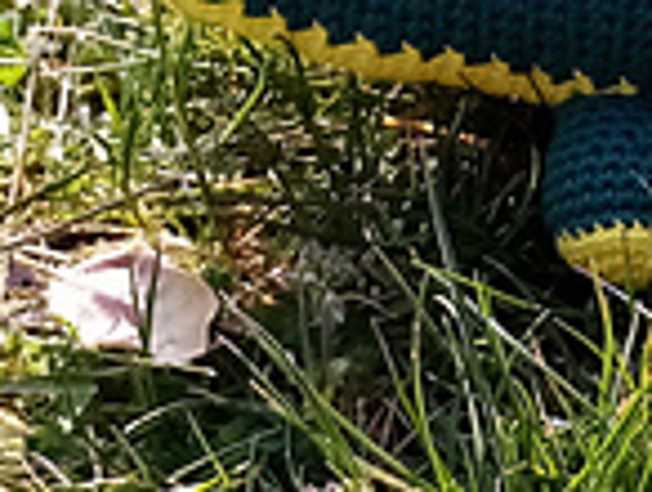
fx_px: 1679
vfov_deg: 16.6
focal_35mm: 89
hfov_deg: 20.1
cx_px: 853
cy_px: 248
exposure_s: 1/587
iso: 106
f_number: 1.8
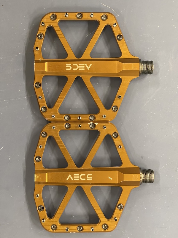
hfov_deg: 22.9
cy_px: 119
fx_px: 439
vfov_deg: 30.3
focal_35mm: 64
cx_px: 89
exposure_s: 1/40
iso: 500
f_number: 2.2
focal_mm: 7.5
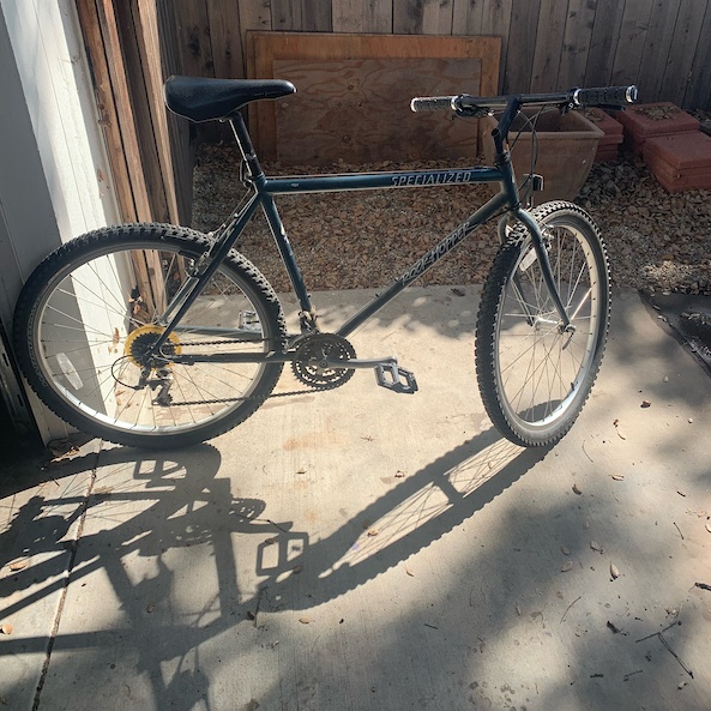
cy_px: 285
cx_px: 358
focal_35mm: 31
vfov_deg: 52.2
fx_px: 720
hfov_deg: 52.5
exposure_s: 1/911
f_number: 1.8
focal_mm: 4.25
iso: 25
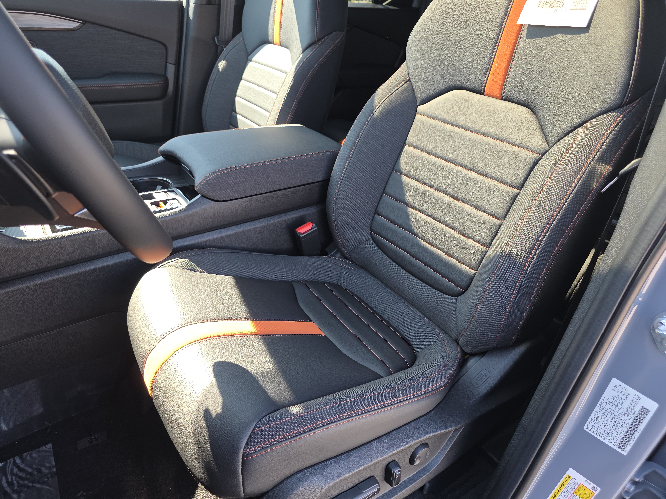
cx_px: 333
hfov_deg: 73.9
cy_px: 250
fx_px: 443
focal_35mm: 23
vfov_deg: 58.9
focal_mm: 6.3
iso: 40
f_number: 1.7
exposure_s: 1/180
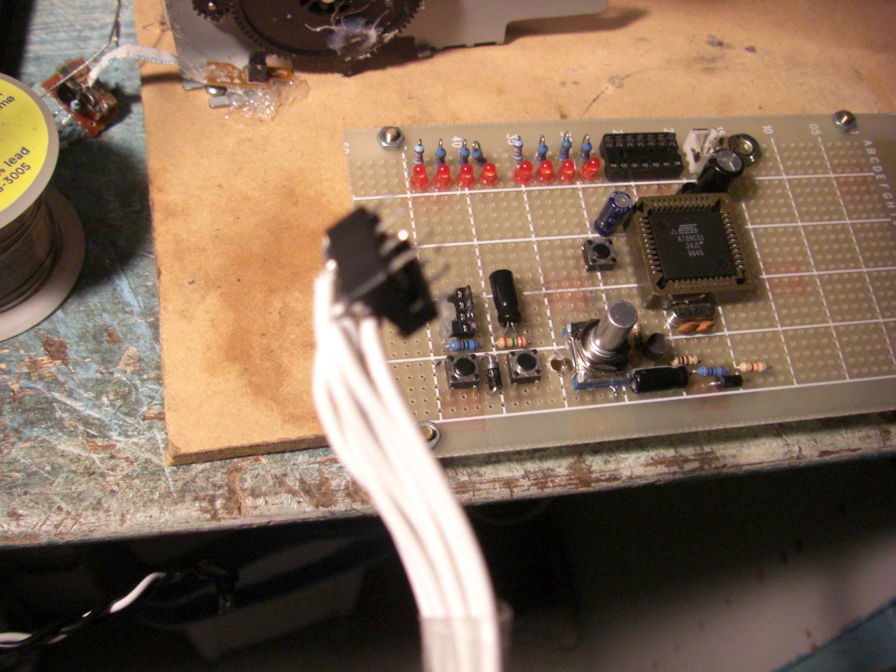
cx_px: 448
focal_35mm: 38
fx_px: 984
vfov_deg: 37.7
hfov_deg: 49.0
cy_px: 336
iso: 400
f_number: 3.4
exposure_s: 1/60
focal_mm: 6.3
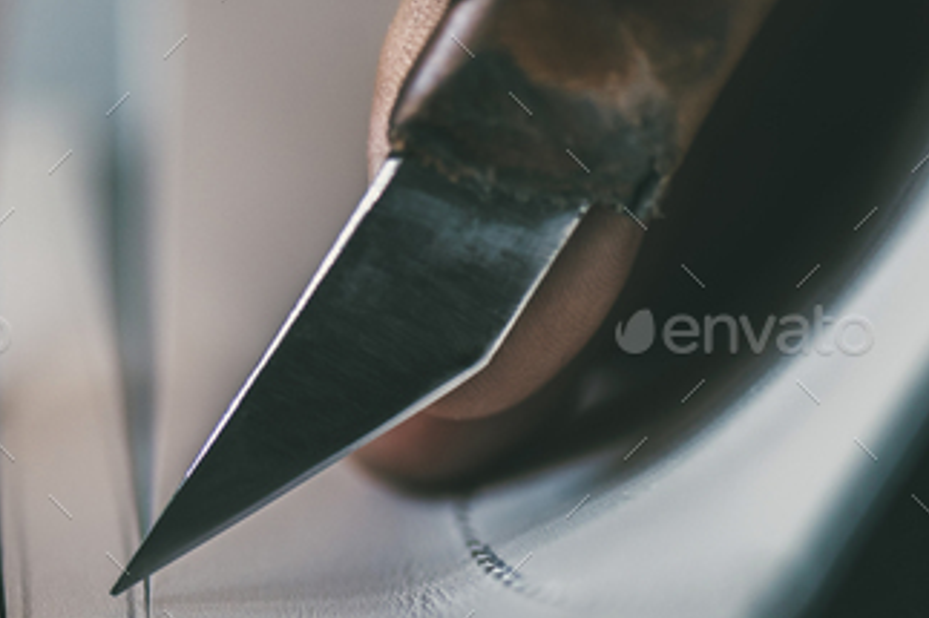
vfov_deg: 7.1
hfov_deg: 10.7
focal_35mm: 192
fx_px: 4952
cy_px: 469
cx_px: 305
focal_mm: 105
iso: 800
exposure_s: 1/200
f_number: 3.2
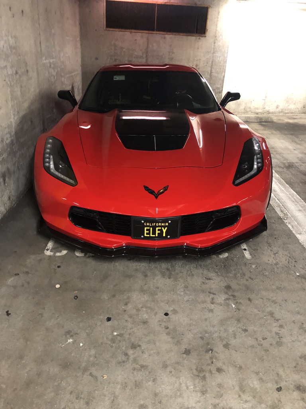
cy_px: 204
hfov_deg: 49.7
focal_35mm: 28
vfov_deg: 63.4
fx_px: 330
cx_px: 153
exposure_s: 1/5
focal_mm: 4
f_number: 1.8
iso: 100
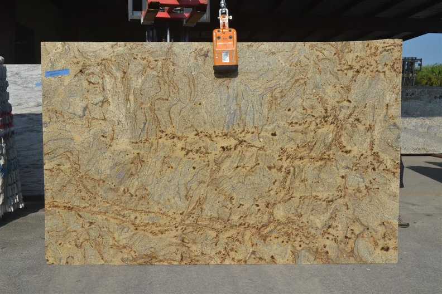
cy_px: 147
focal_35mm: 36
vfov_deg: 36.9
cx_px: 221
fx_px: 442
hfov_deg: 53.1
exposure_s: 1/1000
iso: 800
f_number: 13
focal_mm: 24
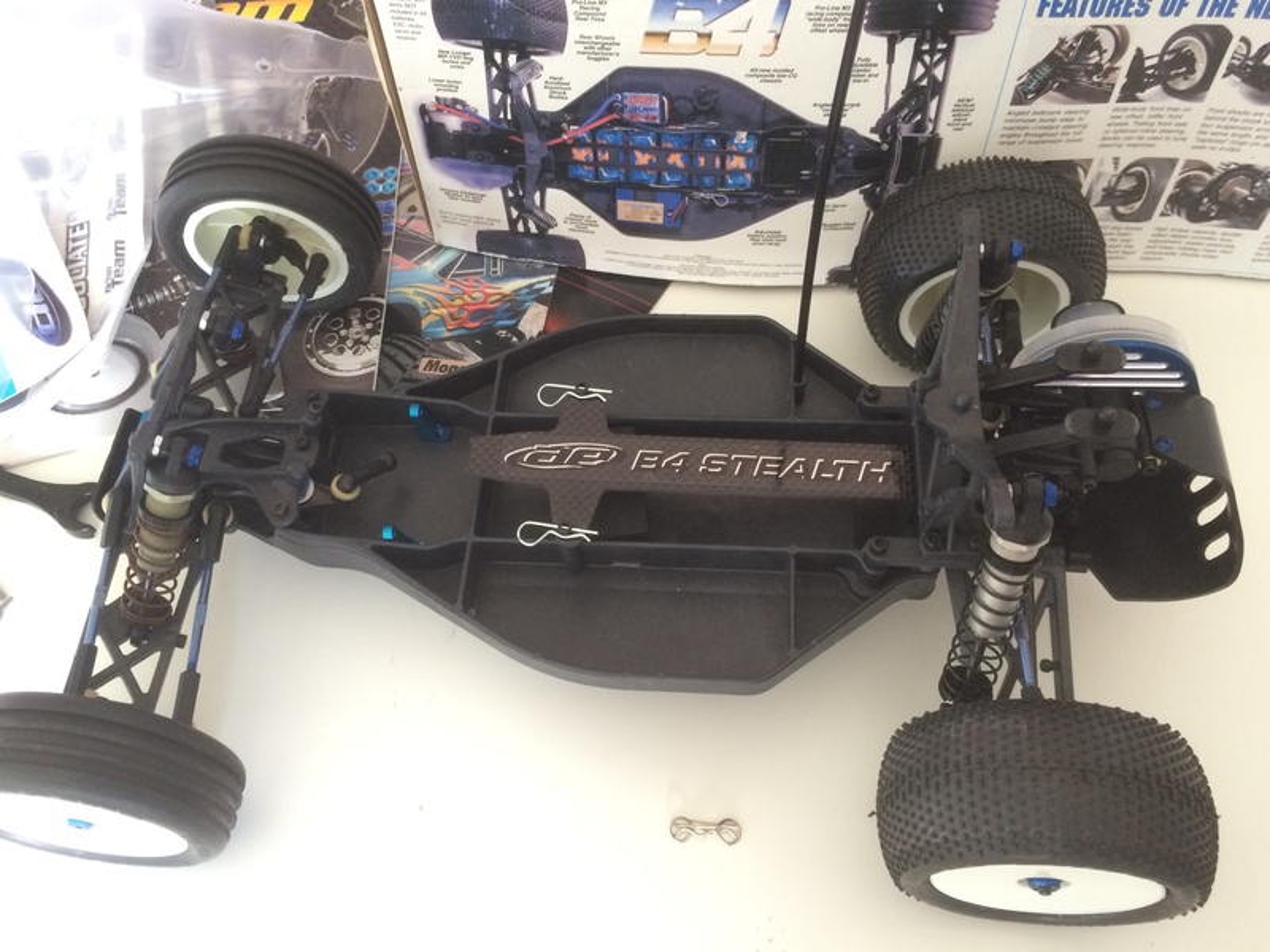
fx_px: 1064
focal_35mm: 29
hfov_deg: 61.7
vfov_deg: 48.2
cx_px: 635
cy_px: 476
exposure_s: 1/33
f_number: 2.2
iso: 250
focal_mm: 4.15
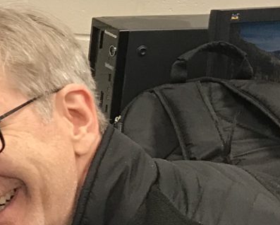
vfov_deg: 10.9
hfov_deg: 12.1
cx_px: -282
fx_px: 1169
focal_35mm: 141
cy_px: 55
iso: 32
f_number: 1.8
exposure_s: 1/30
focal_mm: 3.99
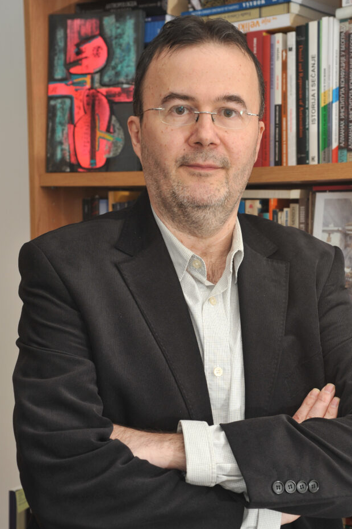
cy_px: 290
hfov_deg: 19.4
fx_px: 1028
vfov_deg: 28.8
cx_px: 190
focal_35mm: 70
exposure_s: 1/250
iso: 400
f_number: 6.3
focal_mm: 62
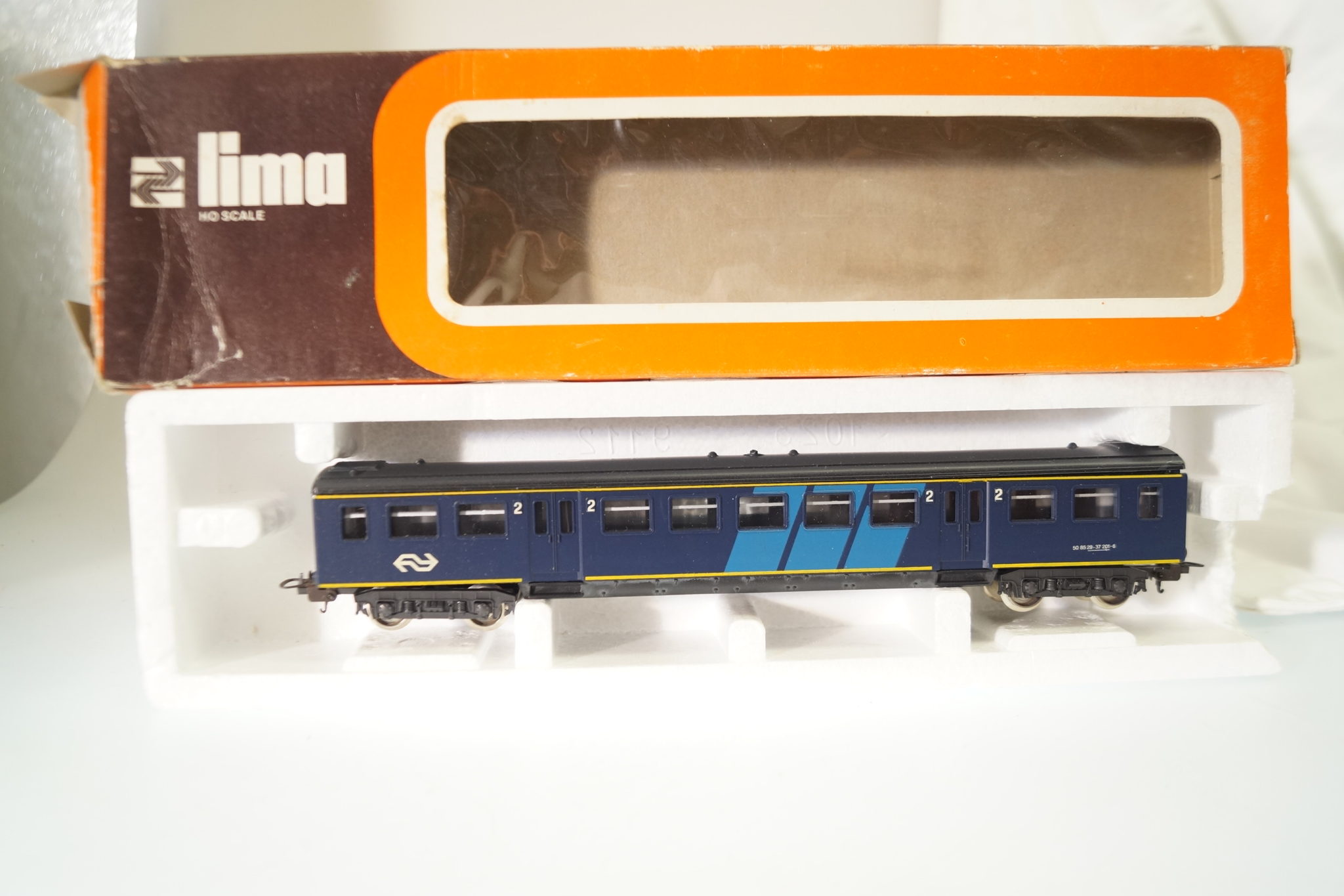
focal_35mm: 30
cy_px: 448
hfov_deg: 61.9
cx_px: 672
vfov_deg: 43.6
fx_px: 1120
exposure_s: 1/160
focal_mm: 20
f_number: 4
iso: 500
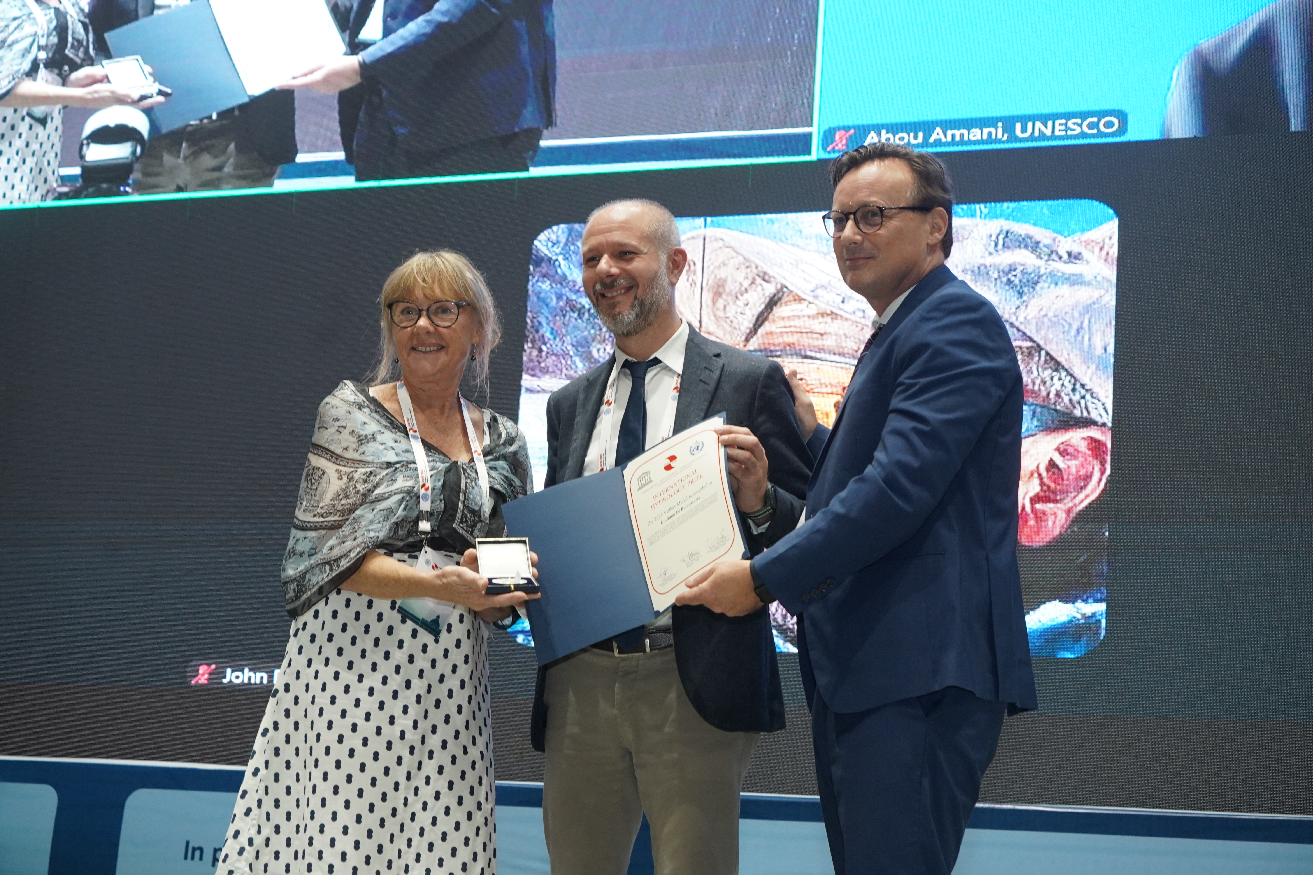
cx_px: 656
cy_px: 438
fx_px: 2553
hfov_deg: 28.8
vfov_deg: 19.5
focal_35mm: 70
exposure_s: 1/80
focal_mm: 70
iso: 2500
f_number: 5.6
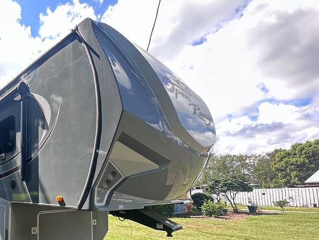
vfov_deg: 54.9
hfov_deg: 63.6
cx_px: 53
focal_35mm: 24
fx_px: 221
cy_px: 172
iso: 40
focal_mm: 2.22
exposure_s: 1/306
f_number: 2.2
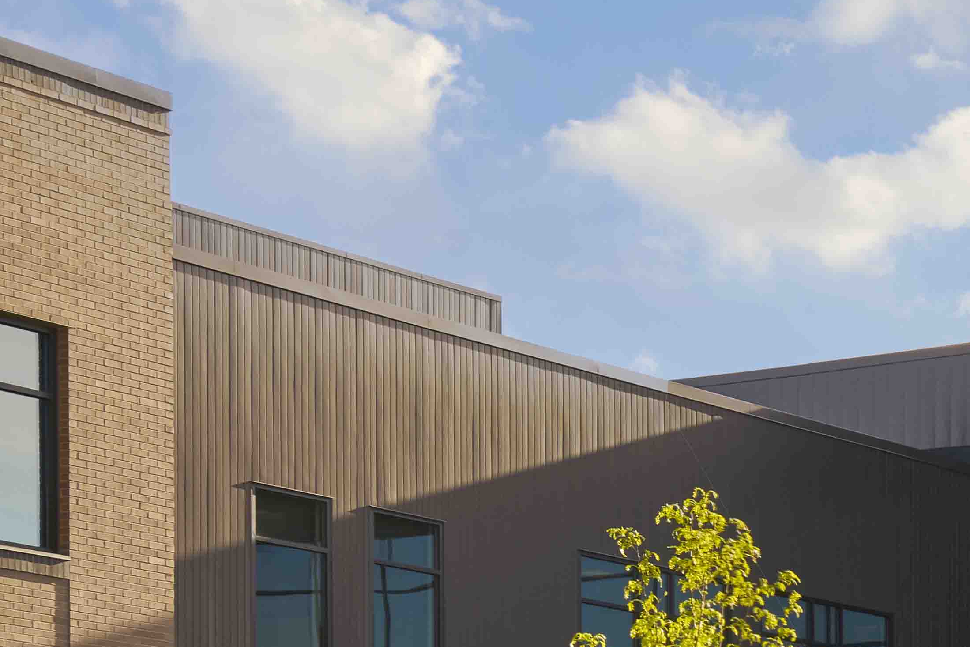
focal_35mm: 147
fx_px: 3960
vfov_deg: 9.1
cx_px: 1549
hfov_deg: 13.0
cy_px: 931
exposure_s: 1/125
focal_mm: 35
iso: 100
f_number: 11
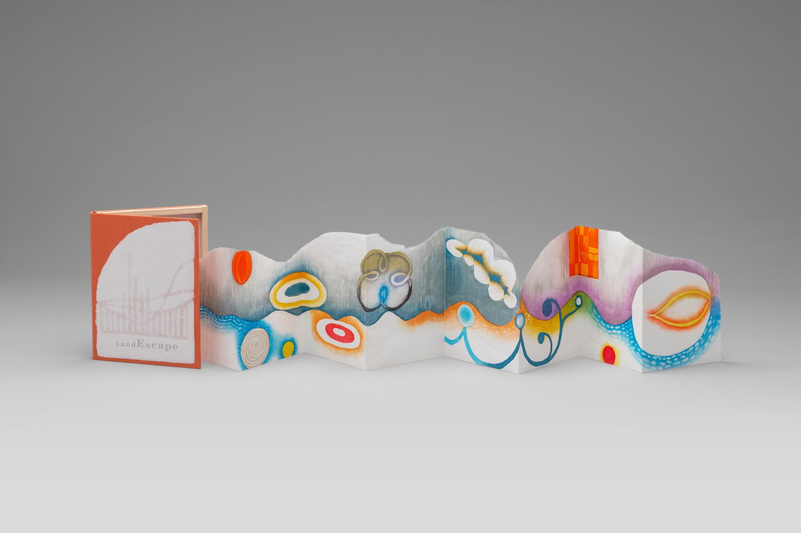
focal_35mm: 85
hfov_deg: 23.9
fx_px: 1890
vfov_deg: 16.1
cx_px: 400
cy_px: 266
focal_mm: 85
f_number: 6.3
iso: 640
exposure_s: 1/125
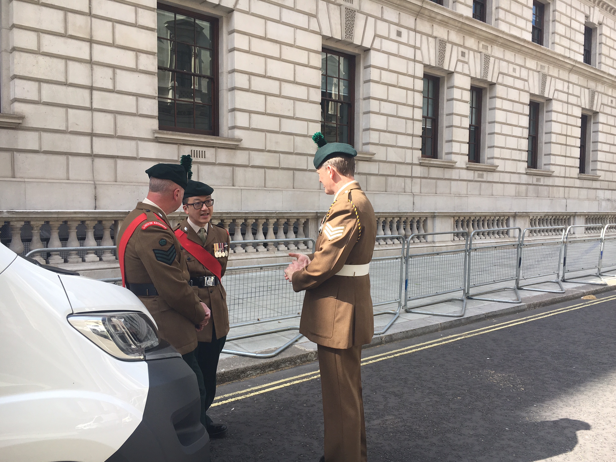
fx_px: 534
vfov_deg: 46.8
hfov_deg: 59.9
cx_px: 317
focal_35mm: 30
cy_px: 237
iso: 25
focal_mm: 4.15
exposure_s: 1/392
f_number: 2.2
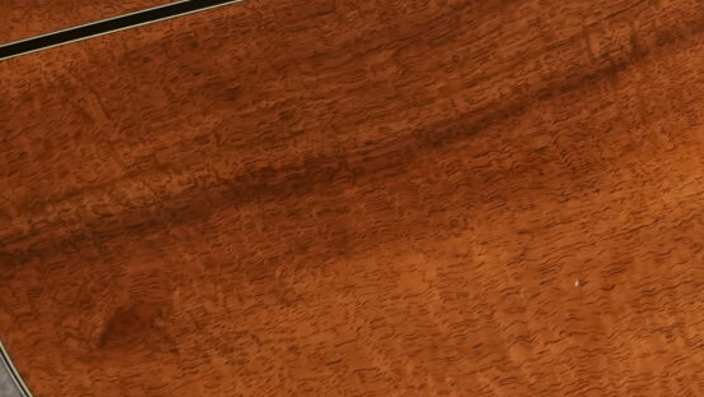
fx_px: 4351
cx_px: 1335
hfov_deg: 8.8
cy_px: -108
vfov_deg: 5.2
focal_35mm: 233
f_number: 5.6
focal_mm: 48
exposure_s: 1/100
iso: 2000
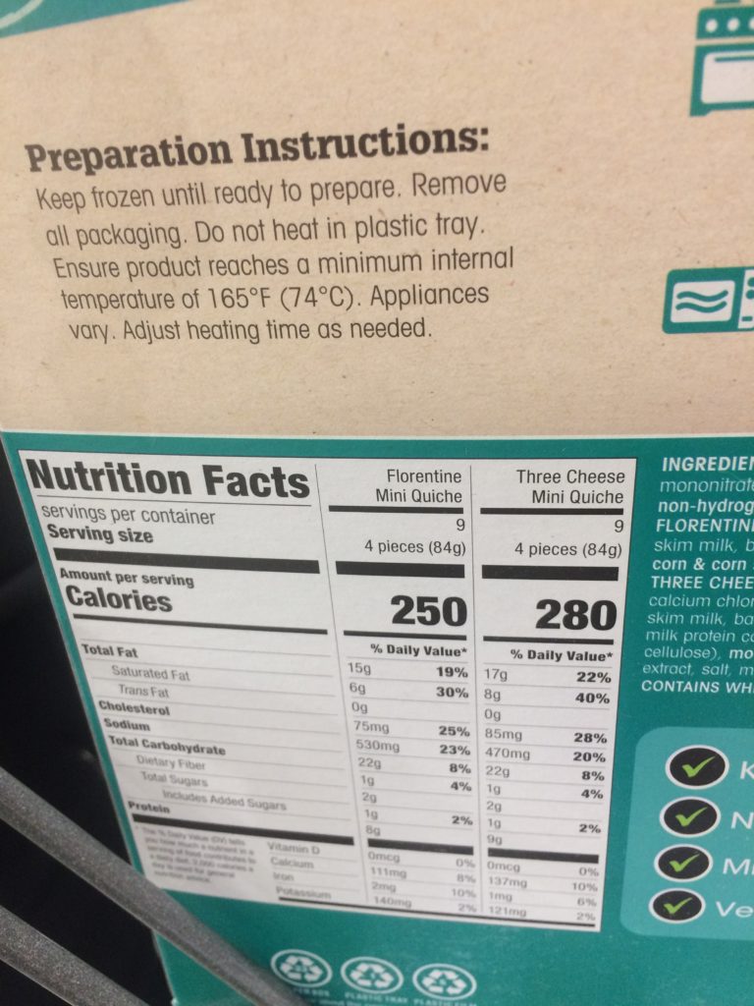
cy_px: 503
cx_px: 377
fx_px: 842
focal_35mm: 29
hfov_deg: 48.2
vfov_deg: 61.7
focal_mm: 4.15
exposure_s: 1/30
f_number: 2.2
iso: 125
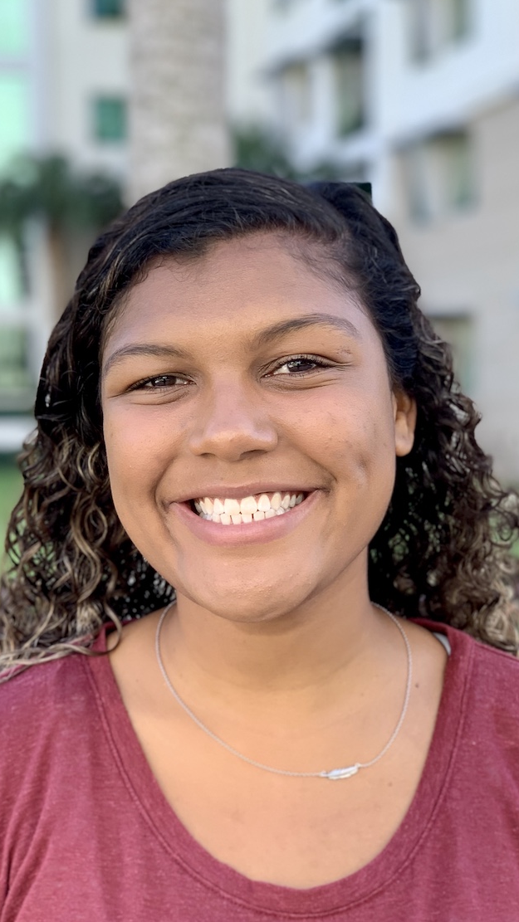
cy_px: 494
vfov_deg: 31.0
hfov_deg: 17.7
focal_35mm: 68
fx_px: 1664
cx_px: 253
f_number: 2.4
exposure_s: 1/122
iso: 20
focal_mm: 6
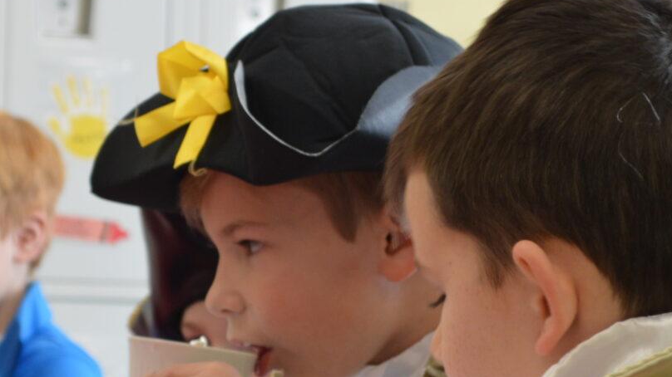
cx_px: 199
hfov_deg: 10.8
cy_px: 381
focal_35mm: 199
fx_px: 3545
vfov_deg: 6.1
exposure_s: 1/50
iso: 400
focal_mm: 50
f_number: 5.6
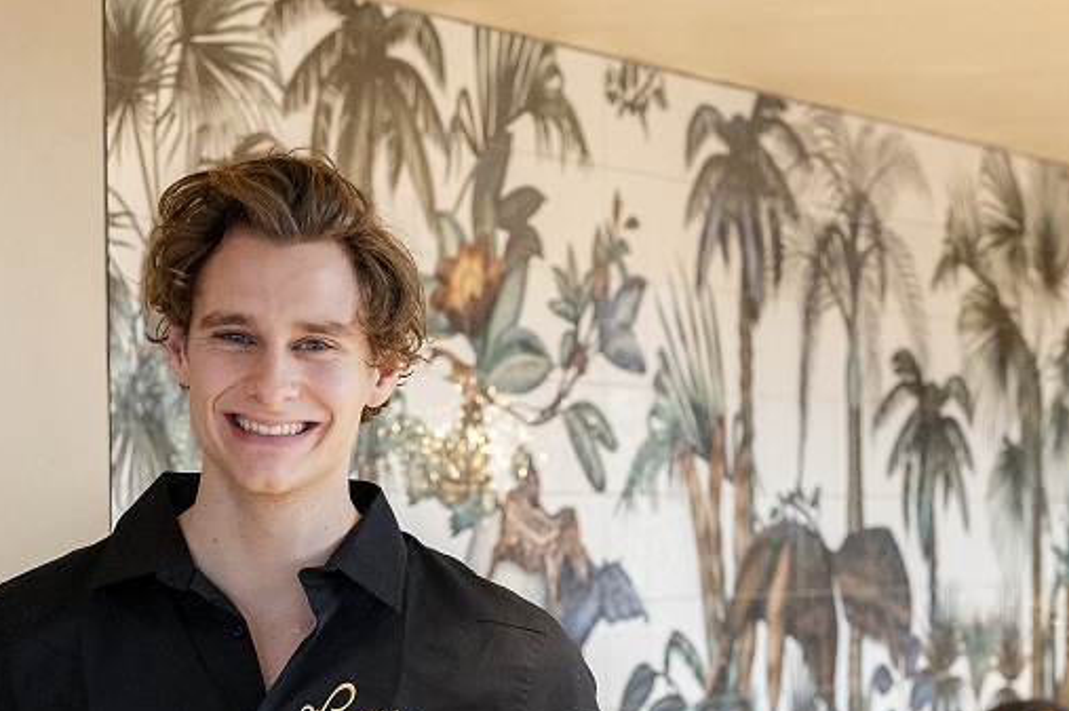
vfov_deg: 9.8
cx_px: 451
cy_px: 777
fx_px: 4094
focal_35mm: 138
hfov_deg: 14.9
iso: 4000
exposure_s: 1/125
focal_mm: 50
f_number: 4.5
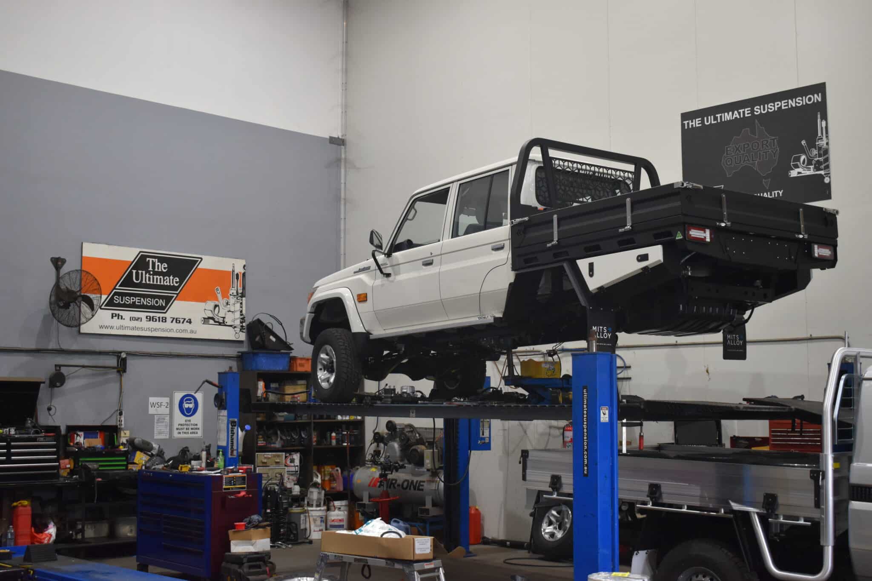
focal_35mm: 46
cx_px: 436
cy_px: 290
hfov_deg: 42.3
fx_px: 1126
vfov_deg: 28.9
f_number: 4.2
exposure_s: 1/60
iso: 1400
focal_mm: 31
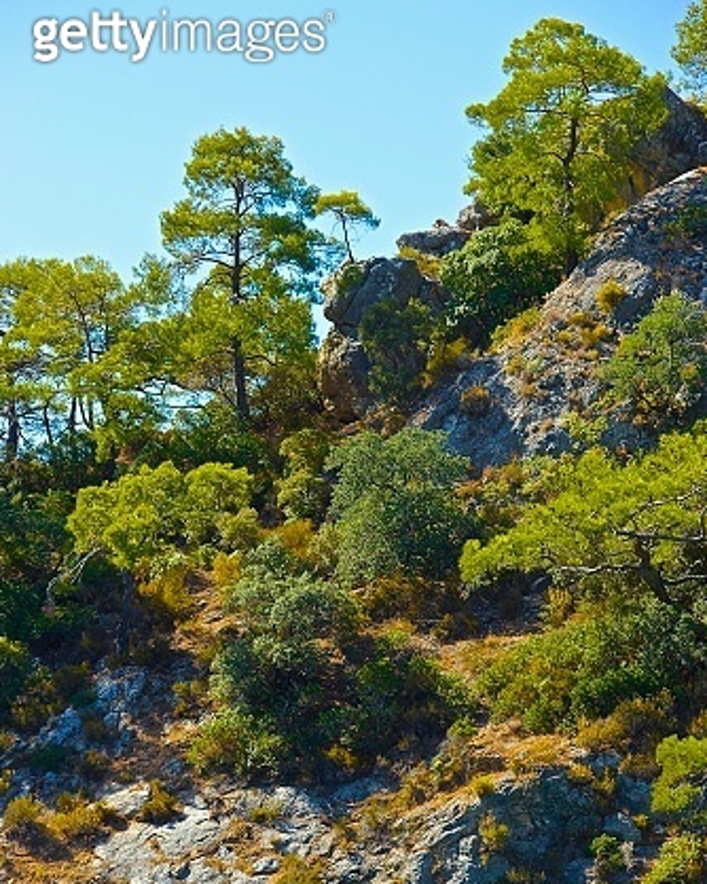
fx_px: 3141
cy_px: 515
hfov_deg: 12.8
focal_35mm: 120
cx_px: 357
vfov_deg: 16.0
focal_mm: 70
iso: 100
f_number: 6.3
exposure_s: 1/250
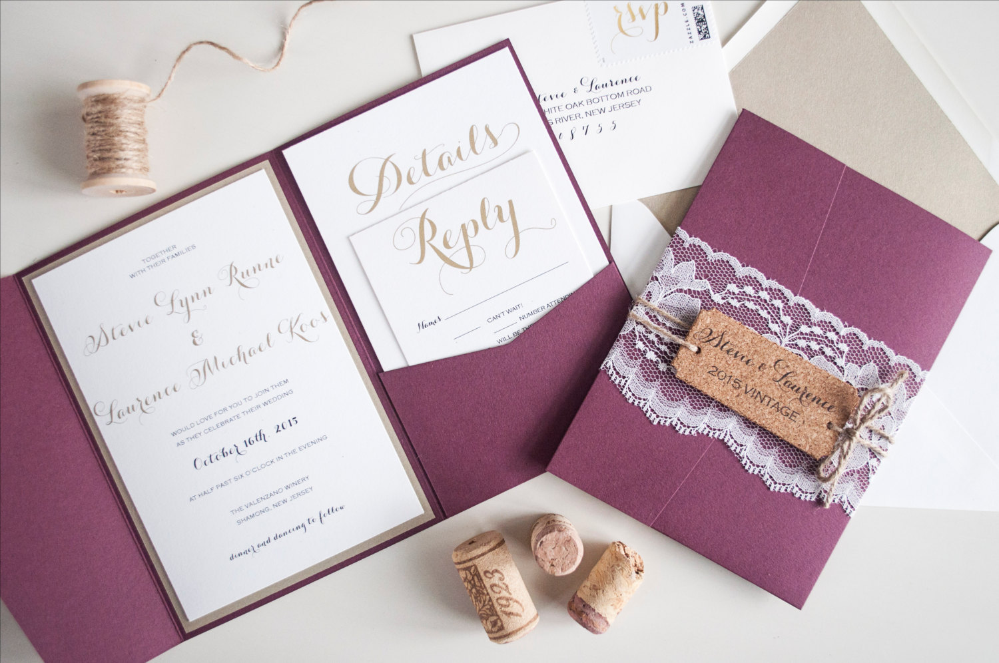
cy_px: 332
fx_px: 998
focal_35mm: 36
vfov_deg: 36.8
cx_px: 500
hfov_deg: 53.2
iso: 800
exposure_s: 1/60
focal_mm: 24
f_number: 4
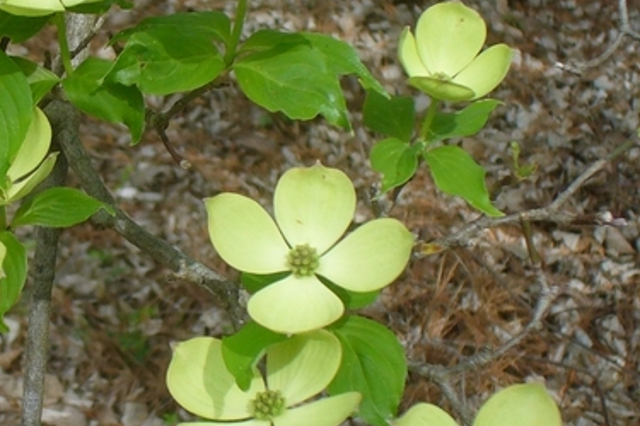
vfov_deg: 13.0
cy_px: 223
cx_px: 172
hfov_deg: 19.3
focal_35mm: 105
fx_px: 1867
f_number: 2.8
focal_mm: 6.1
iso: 80
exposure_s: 1/400
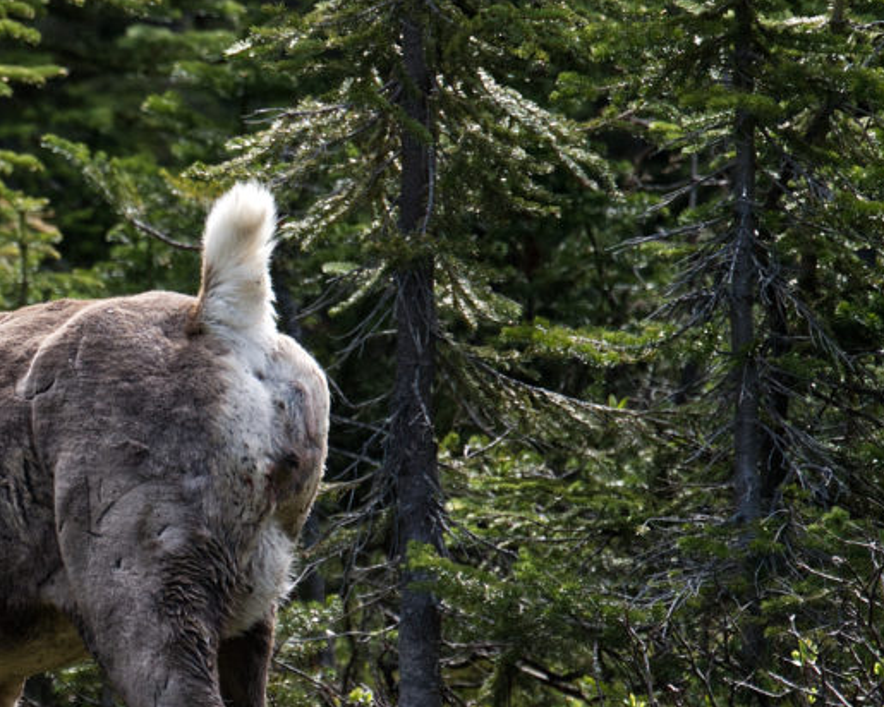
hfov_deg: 2.5
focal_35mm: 767
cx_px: -282
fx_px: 20067
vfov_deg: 2.0
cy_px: 538
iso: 800
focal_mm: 300
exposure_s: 1/1000
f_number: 5.6
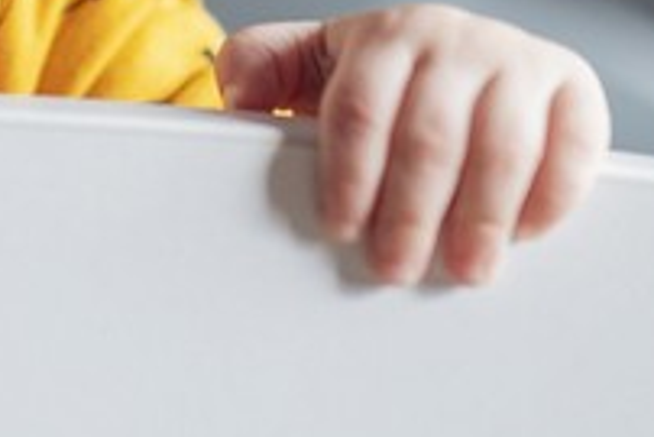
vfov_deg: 5.3
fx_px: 4599
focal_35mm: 253
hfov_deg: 8.0
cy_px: -445
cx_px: -282
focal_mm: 50
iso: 250
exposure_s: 1/320
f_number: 2
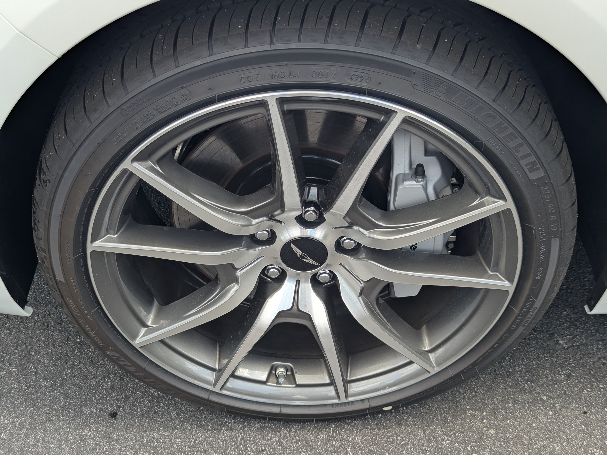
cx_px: 304
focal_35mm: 48
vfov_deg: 30.3
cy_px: 228
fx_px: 842
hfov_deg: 39.7
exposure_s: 1/775
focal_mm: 6.81
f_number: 1.85
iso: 64
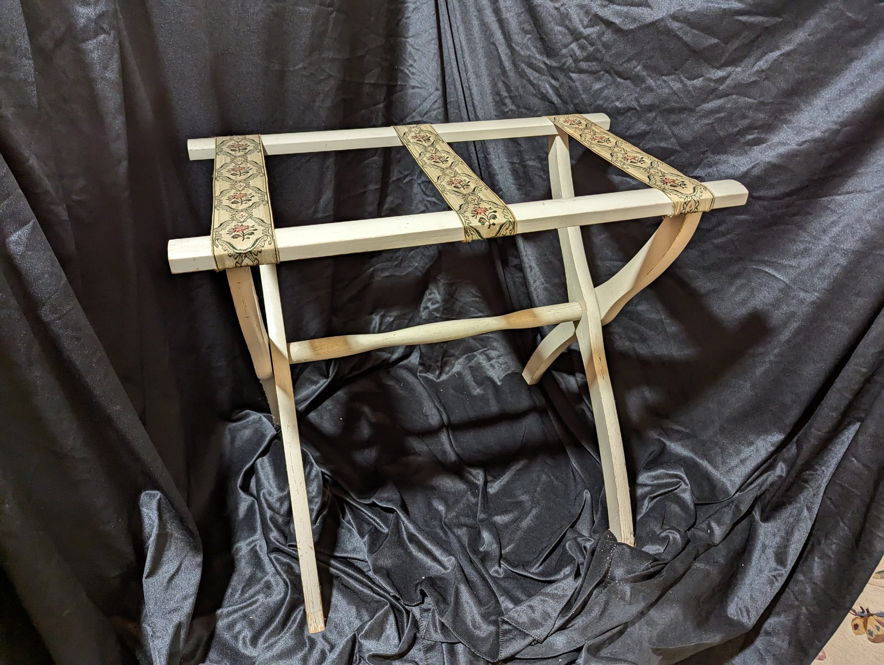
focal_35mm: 24
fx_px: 614
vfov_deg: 56.9
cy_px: 332
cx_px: 442
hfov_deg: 71.5
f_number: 1.85
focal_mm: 6.81
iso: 617
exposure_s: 1/60
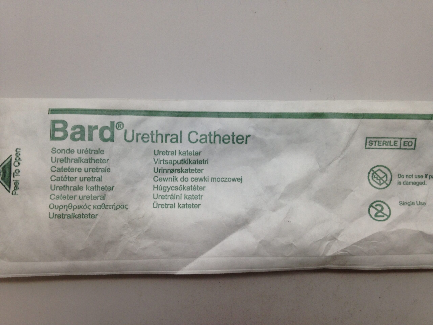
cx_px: 216
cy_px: 162
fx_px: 413
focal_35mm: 33
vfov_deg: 42.9
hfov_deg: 55.4
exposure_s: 1/60
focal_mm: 4.12
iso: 50
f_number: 2.4
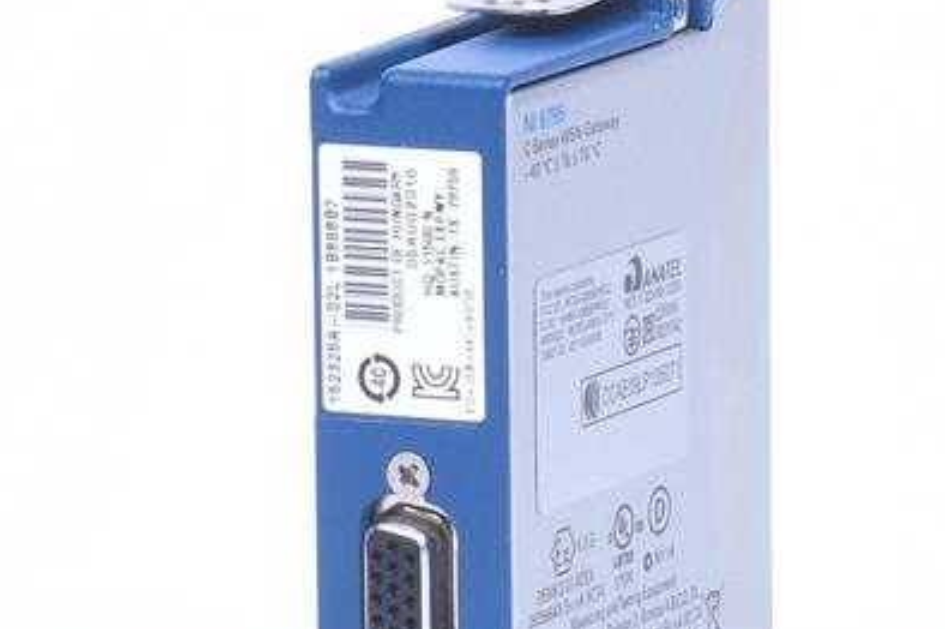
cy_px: 377
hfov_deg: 16.4
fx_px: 3278
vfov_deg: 10.9
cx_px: 542
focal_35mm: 125
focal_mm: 55
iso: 200
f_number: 14
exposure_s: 1/200
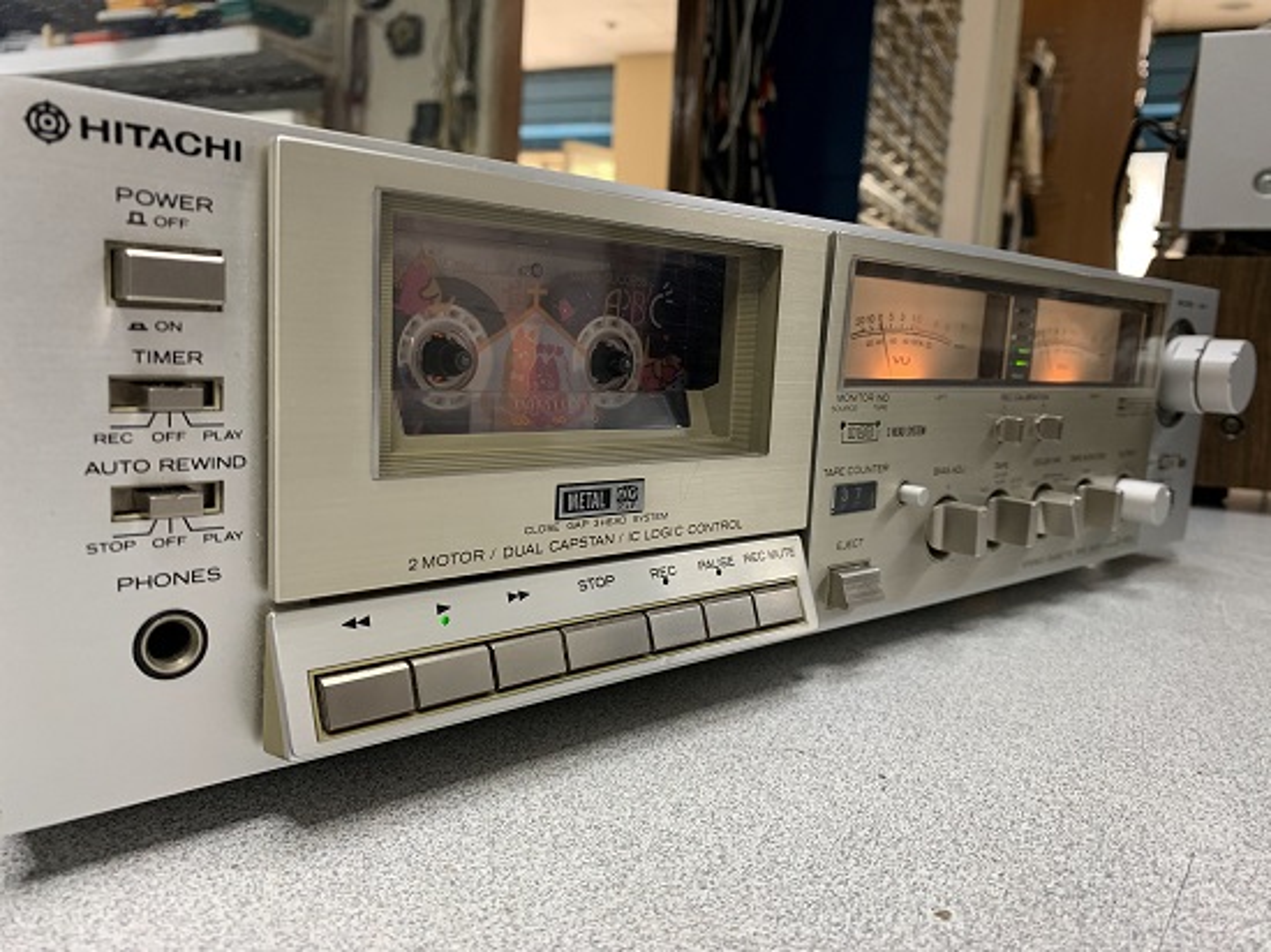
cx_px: 636
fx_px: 954
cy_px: 476
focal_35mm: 26
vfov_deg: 53.0
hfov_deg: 67.3
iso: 125
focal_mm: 4.25
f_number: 1.8
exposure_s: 1/50
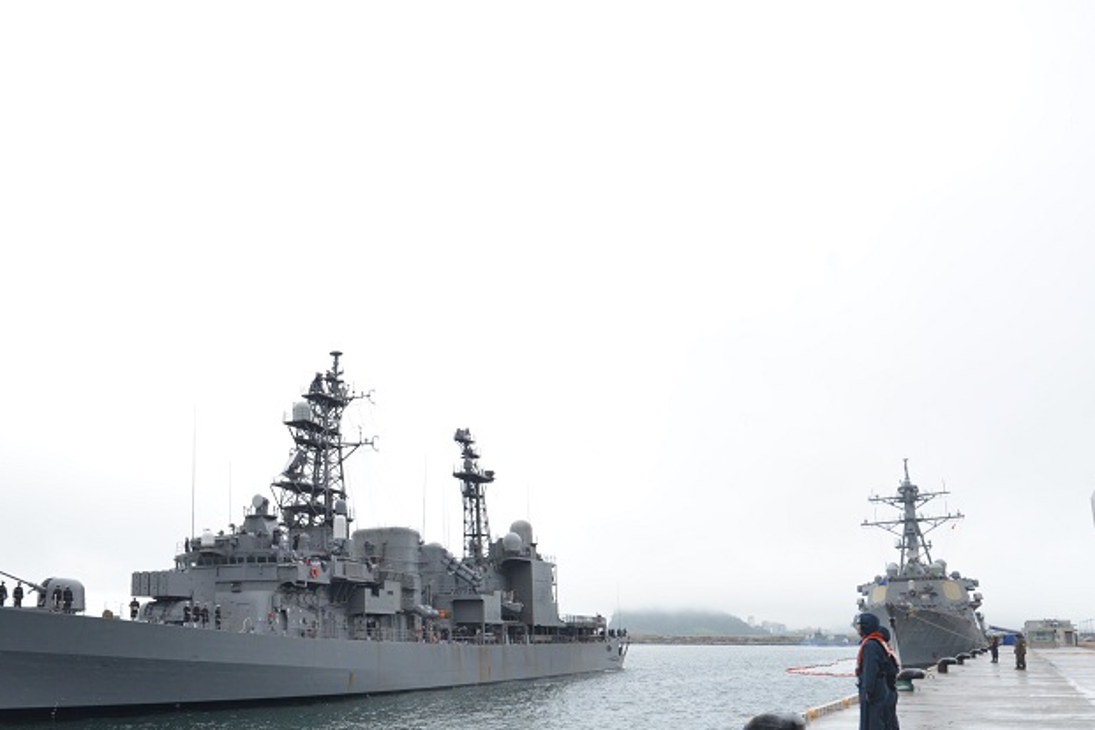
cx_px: 309
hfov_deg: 61.0
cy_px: 507
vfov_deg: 44.1
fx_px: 882
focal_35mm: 29
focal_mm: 18
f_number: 8
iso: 800
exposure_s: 1/500
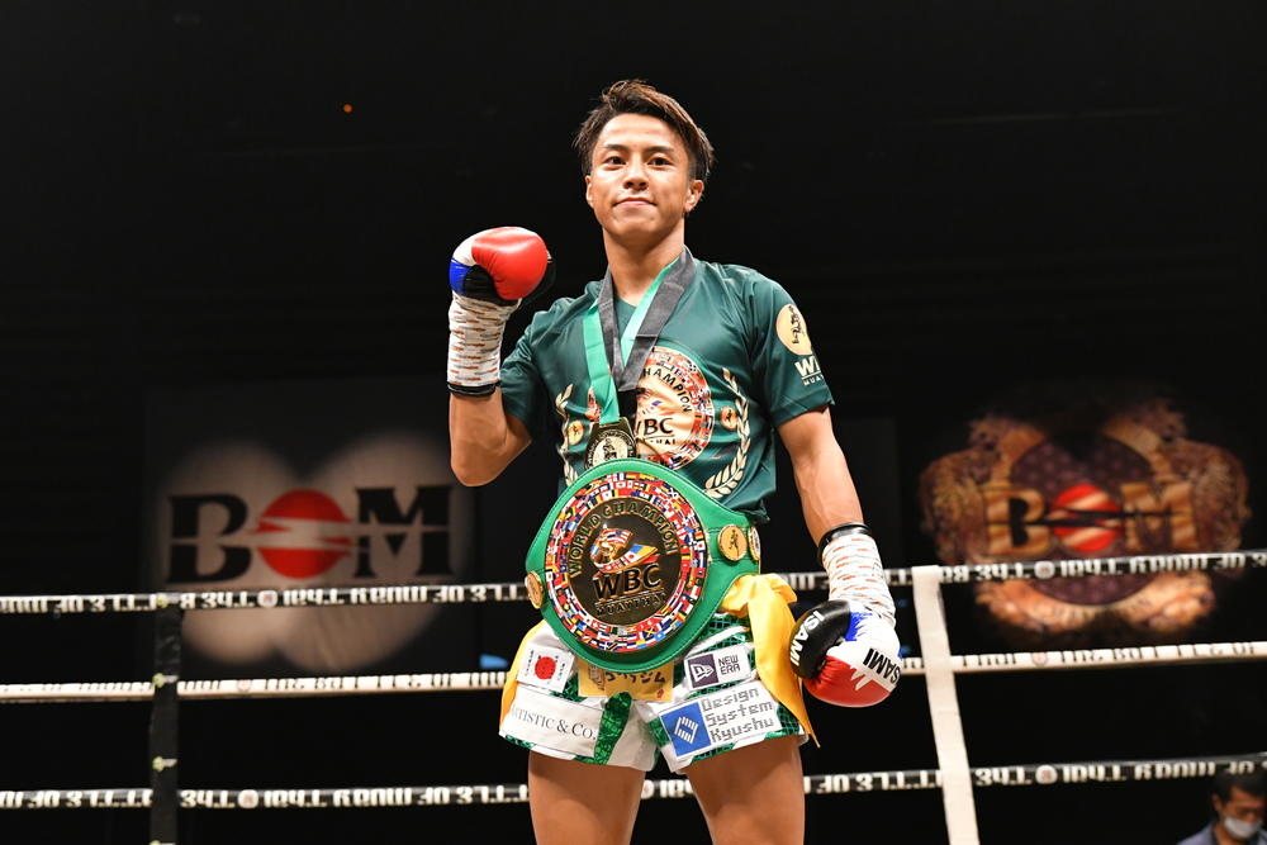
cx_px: 634
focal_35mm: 52
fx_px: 1830
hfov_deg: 38.2
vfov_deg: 26.0
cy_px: 422
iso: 3200
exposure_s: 1/500
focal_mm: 35
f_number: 2.8
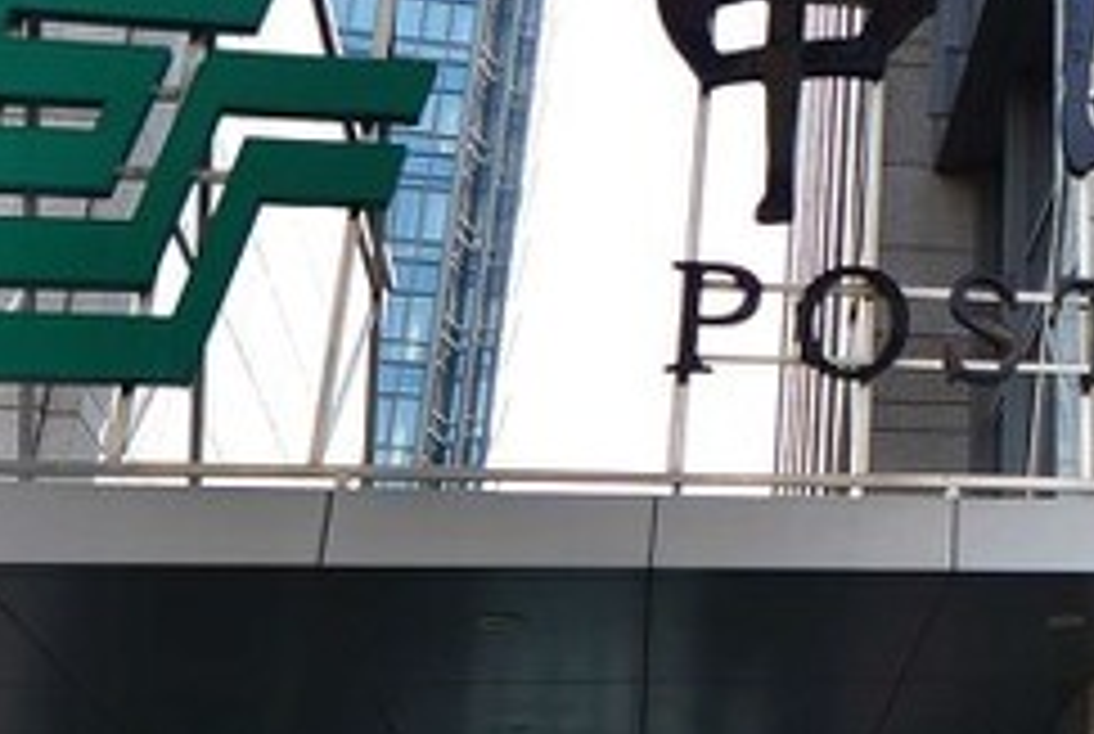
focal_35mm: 69
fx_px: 2101
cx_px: 1387
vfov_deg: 19.4
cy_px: 43
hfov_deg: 25.5
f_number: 2.8
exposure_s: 1/320
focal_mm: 14
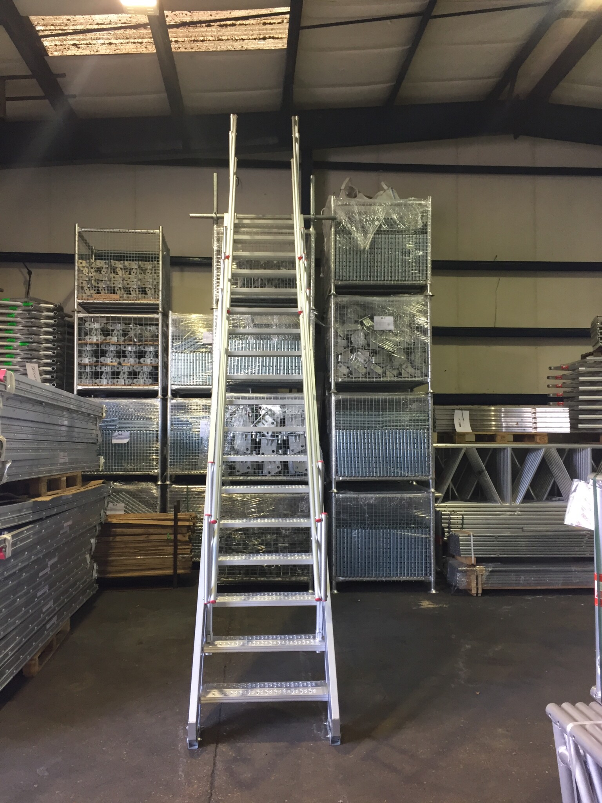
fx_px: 672
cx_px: 301
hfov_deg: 48.2
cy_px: 402
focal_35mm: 29
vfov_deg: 61.7
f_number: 2.2
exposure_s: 1/33
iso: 100
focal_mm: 4.15
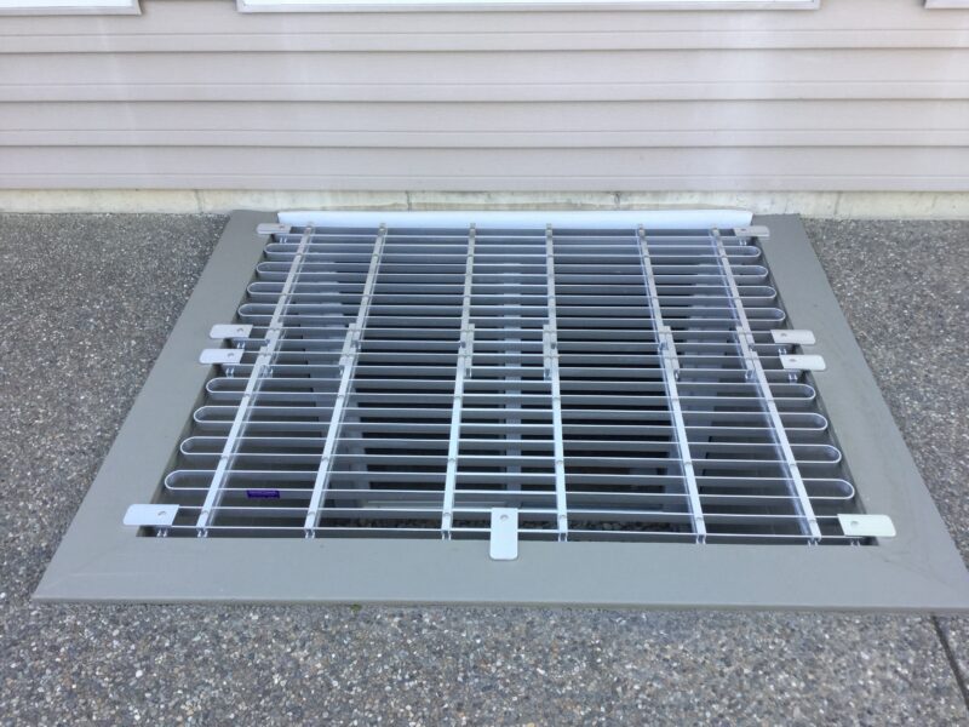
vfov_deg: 45.4
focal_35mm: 31
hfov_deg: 58.4
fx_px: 868
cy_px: 364
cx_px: 484
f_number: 2.4
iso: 32
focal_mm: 3.3
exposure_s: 1/120
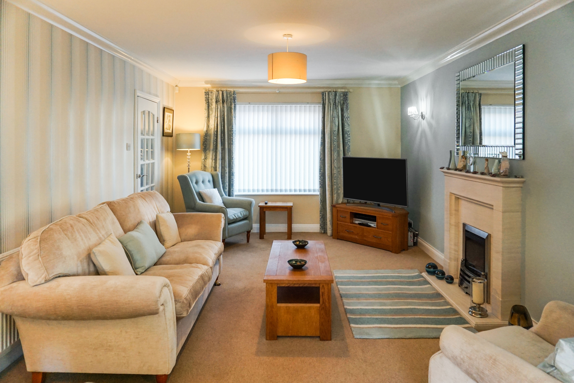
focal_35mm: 24
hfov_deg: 73.7
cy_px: 192
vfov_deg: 53.1
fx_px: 383
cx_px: 287
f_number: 4
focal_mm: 16
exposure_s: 1/160
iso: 640
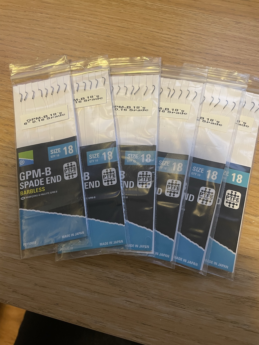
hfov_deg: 53.1
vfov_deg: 67.3
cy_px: 172
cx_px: 130
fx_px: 259
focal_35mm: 26
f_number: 1.6
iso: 200
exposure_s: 1/51
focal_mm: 4.2
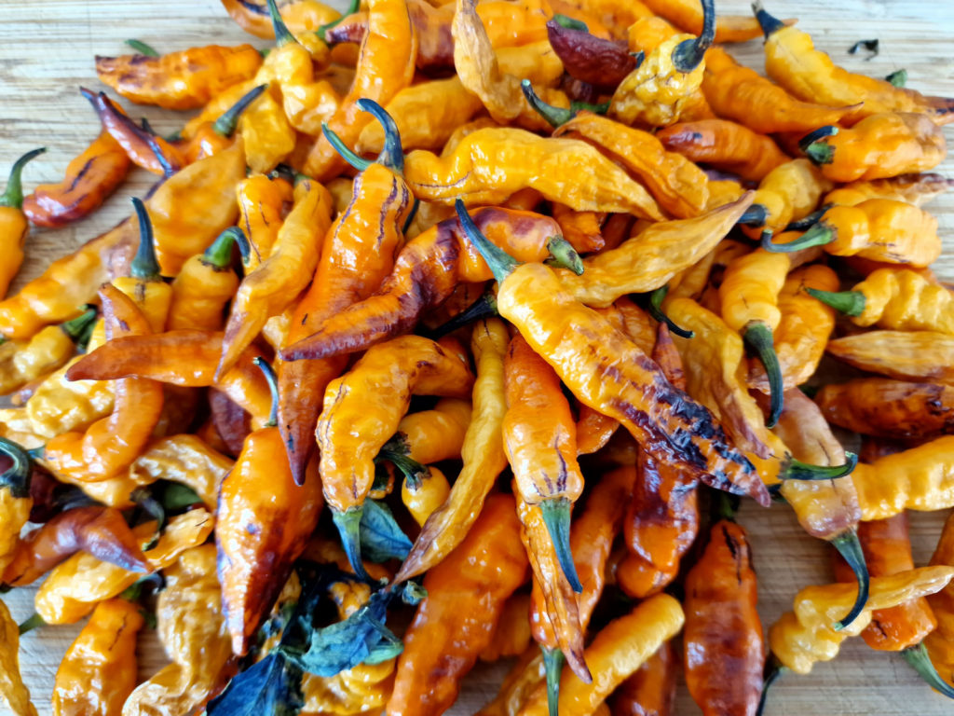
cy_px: 358
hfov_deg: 73.9
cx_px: 477
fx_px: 634
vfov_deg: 58.9
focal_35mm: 23
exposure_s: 1/50
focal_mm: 6.4
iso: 50
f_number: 1.8
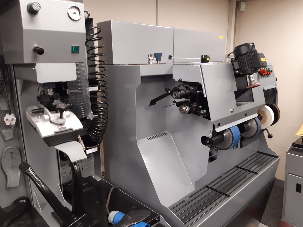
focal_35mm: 26
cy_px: 114
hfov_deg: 67.3
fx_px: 228
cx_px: 152
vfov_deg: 53.1
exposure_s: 1/50
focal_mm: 3.92
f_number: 1.7
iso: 125
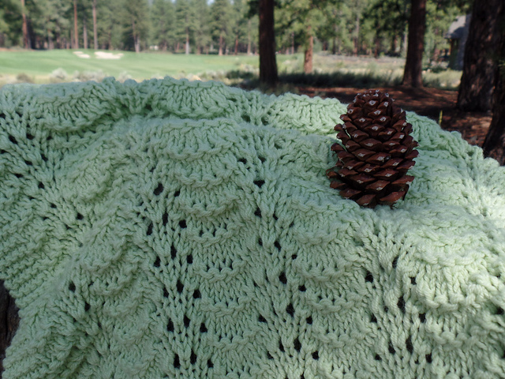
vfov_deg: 34.3
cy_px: 190
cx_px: 252
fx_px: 613
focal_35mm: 42
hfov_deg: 44.8
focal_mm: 7.5
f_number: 3.6
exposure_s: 1/350
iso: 80
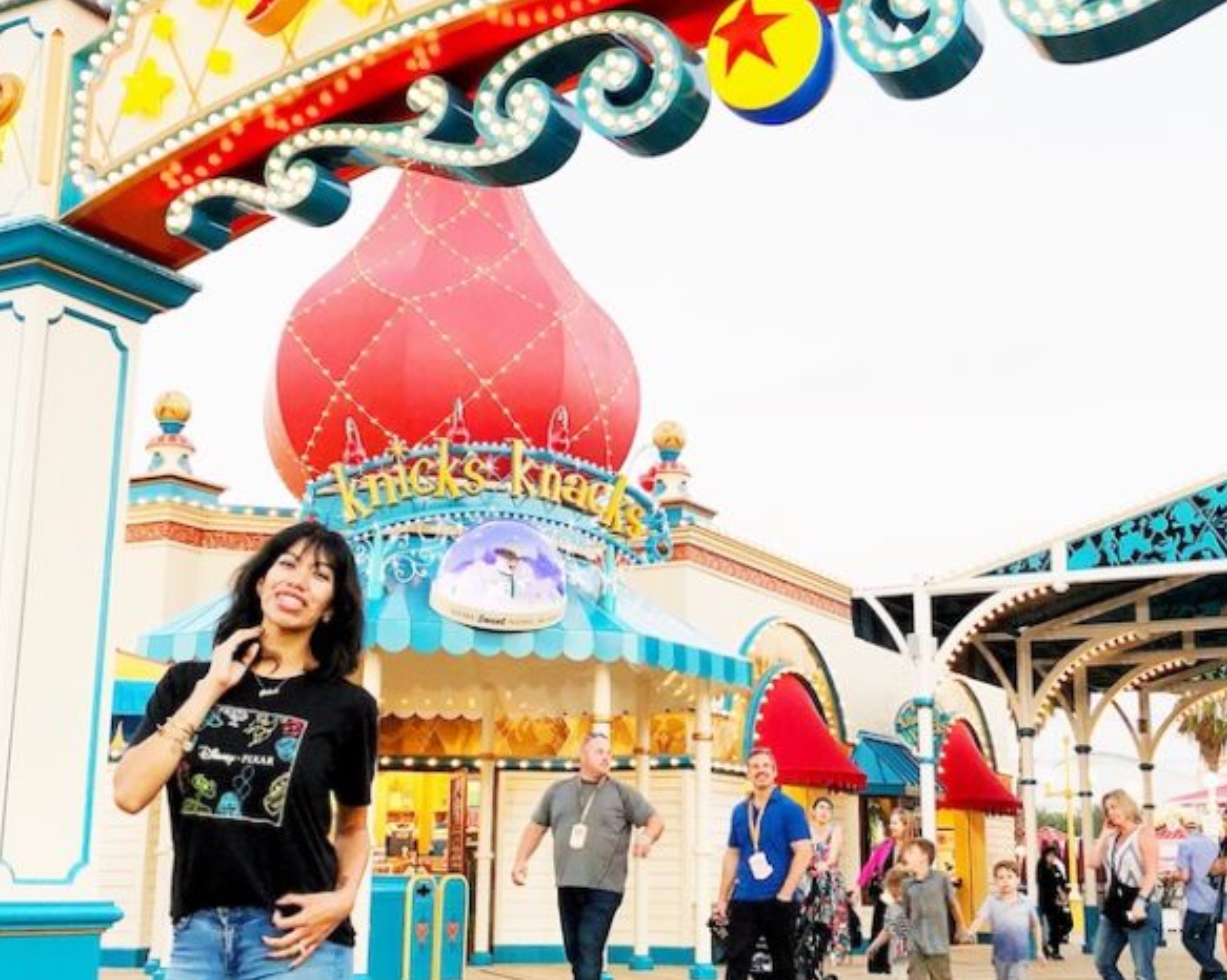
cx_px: 665
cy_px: 503
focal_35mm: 48
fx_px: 1743
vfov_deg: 31.4
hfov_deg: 38.8
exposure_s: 1/30
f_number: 1.8
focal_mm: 4
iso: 25
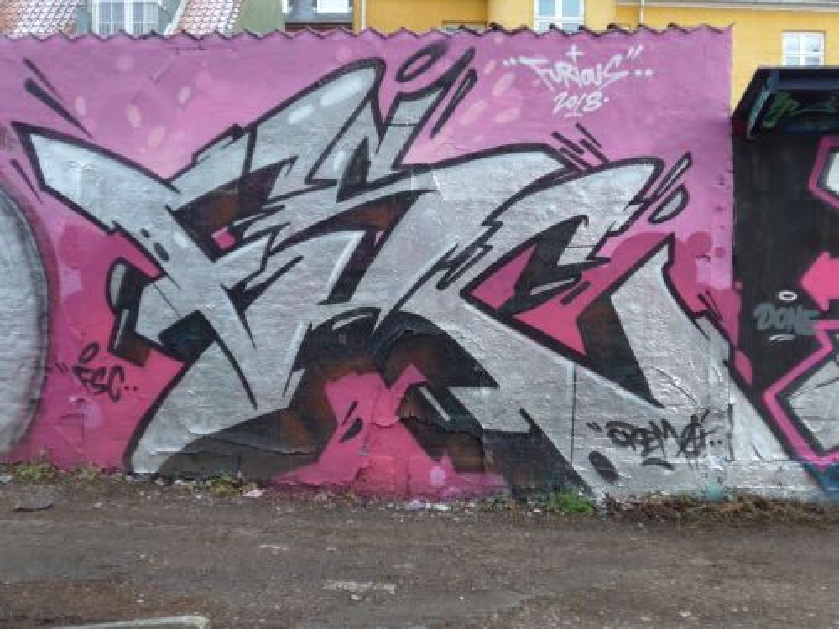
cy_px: 314
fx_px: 994
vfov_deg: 35.1
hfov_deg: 45.8
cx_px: 420
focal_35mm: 41
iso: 80
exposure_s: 1/100
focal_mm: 8.4
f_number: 2.6
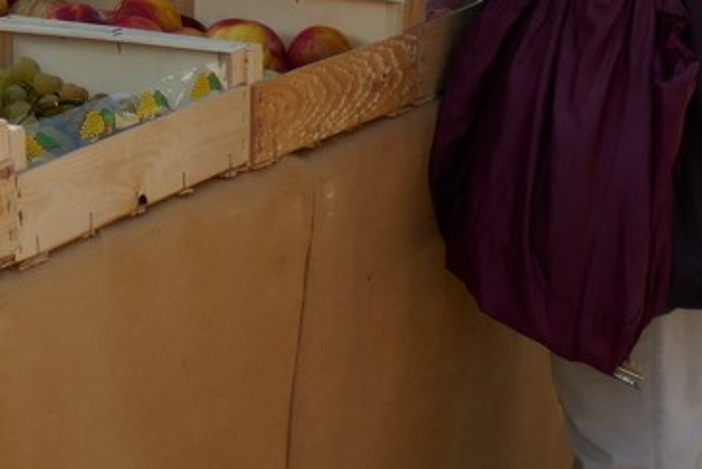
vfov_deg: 8.2
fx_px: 3161
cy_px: -312
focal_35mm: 162
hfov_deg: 11.7
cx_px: -558
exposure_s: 1/800
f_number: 3.6
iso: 125
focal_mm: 13.6
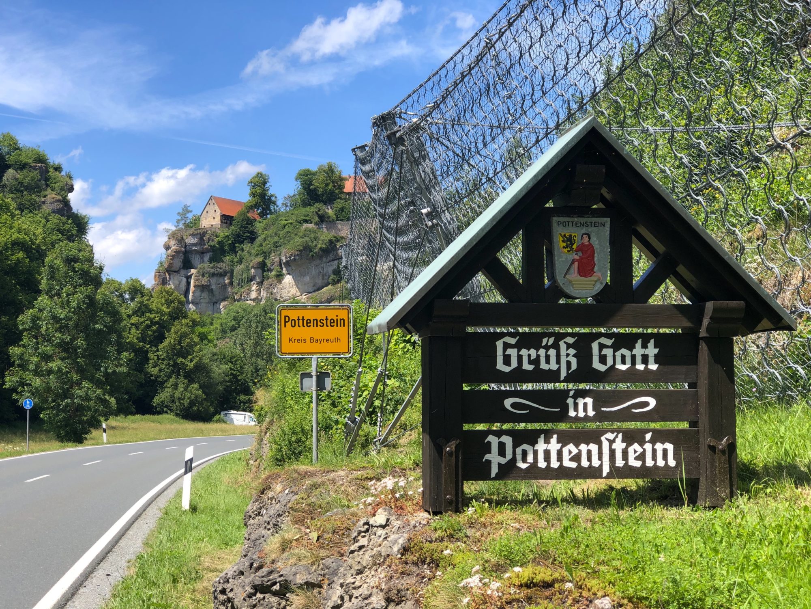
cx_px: 406
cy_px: 304
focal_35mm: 57
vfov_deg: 25.7
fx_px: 1335
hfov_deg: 33.8
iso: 20
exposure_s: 1/444
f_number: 2.8
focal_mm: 6.6
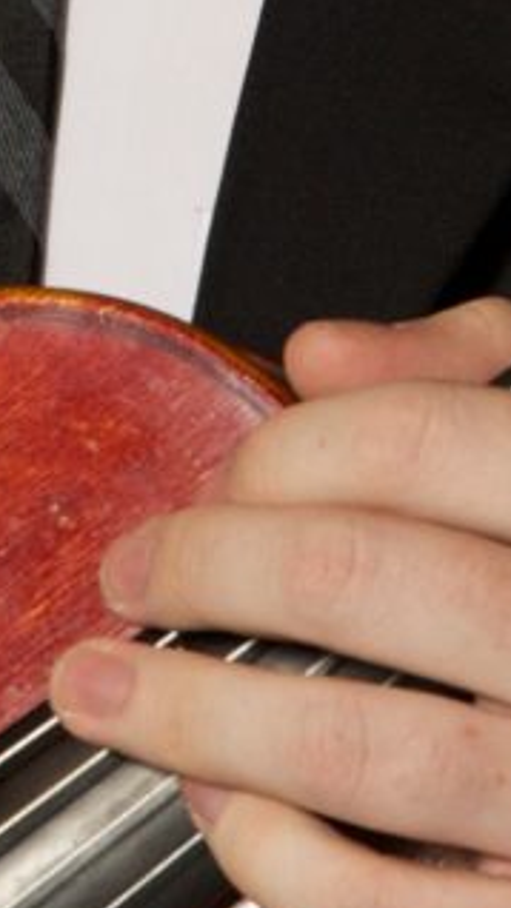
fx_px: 34259
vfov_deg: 1.5
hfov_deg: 0.9
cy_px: -254
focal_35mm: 1423
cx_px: -128
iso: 1250
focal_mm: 200
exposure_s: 1/125
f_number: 10
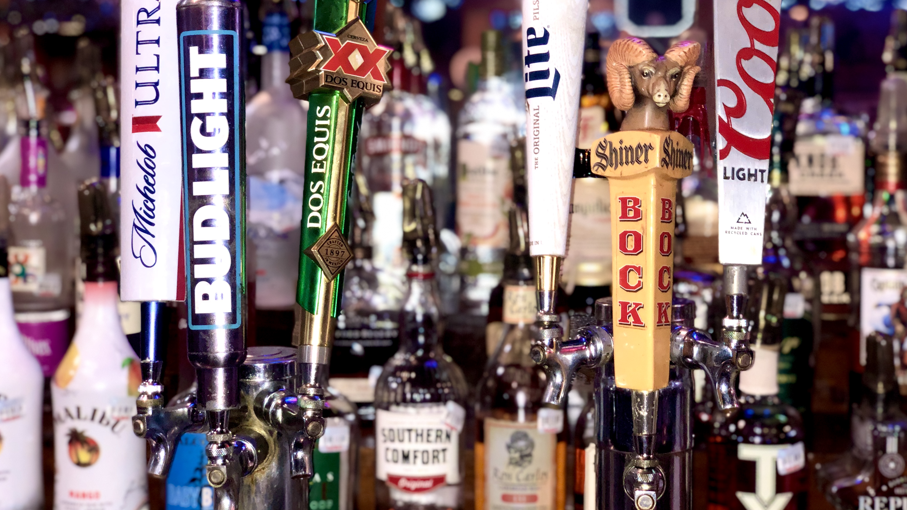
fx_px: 1371
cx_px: 452
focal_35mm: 57
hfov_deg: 36.6
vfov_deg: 21.0
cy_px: 193
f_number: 2.4
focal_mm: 6
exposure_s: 1/30
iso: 160
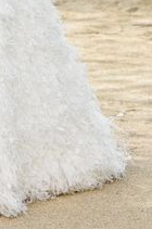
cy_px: -67
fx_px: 3101
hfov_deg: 2.8
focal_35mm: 488
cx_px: -72
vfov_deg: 4.2
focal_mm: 165
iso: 2500
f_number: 6.3
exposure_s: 1/800
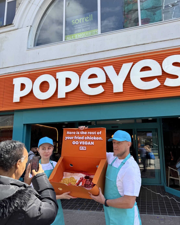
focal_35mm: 26
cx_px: 93
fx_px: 173
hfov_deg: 54.9
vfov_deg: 66.0
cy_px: 116
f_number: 1.78
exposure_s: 1/1425
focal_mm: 6.76
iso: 80
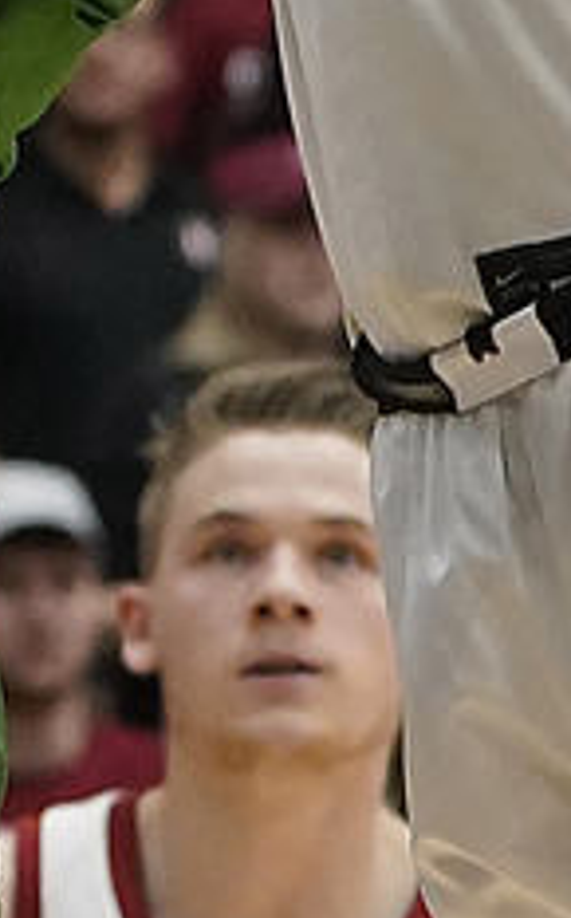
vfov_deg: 4.4
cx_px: -191
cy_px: -863
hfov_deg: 2.8
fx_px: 11764
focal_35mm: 471
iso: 4000
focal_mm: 70
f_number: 2.8
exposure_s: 1/1600
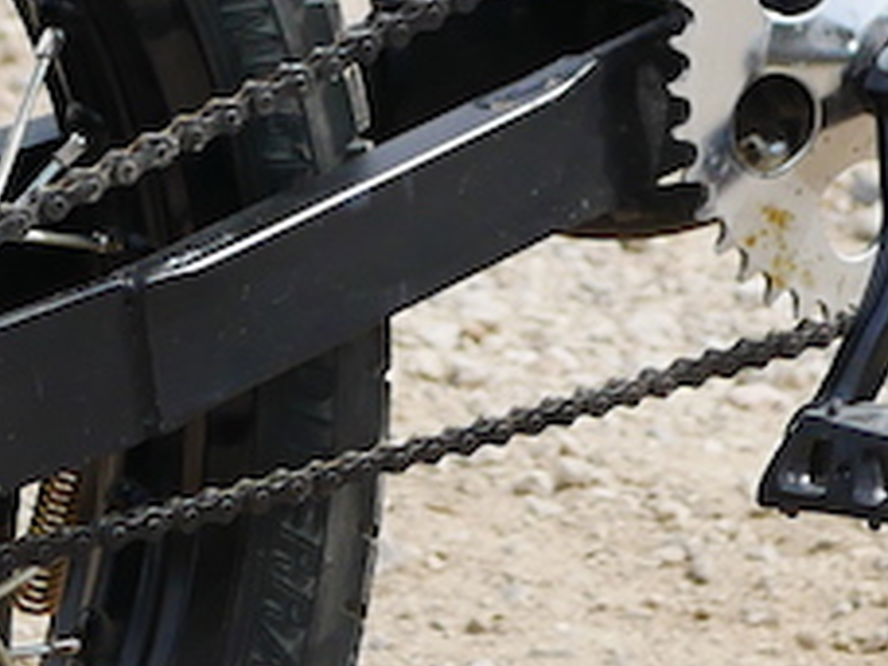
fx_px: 8440
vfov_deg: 4.5
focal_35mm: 329
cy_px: -292
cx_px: 483
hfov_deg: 6.0
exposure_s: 1/2000
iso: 200
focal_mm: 25
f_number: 3.5
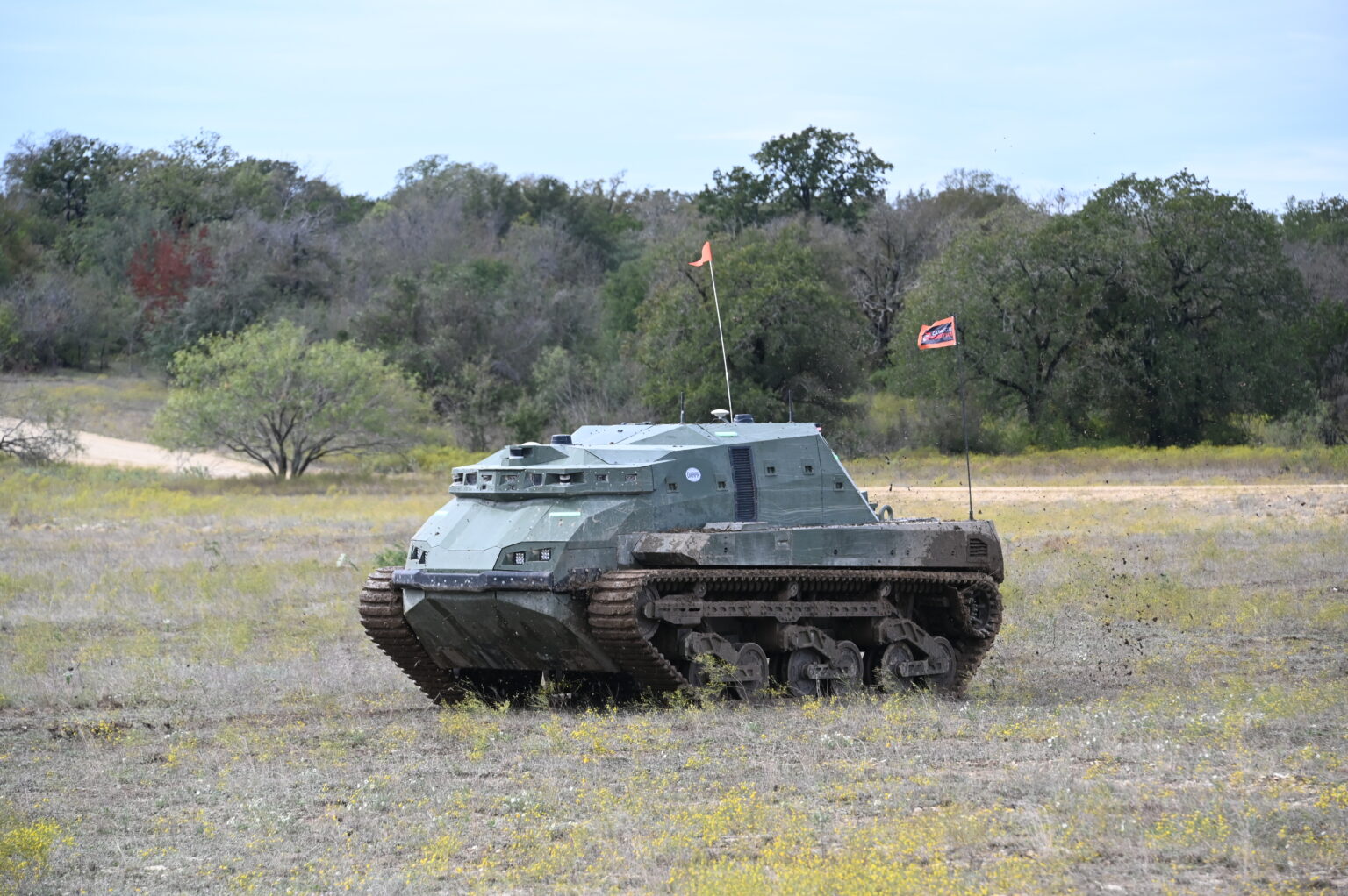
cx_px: 674
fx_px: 6361
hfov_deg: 12.1
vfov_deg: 8.1
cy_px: 448
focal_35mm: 170
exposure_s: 1/2500
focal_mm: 170
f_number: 6.3
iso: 1250
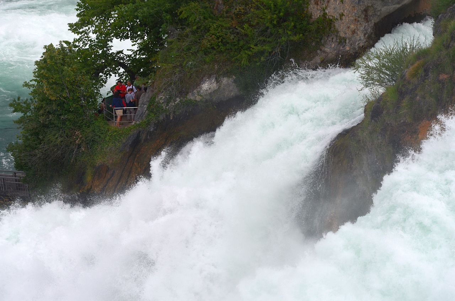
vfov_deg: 9.9
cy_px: 150
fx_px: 1741
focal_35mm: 138
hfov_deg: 14.9
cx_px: 228
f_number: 11
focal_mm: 92
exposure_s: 1/320
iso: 200
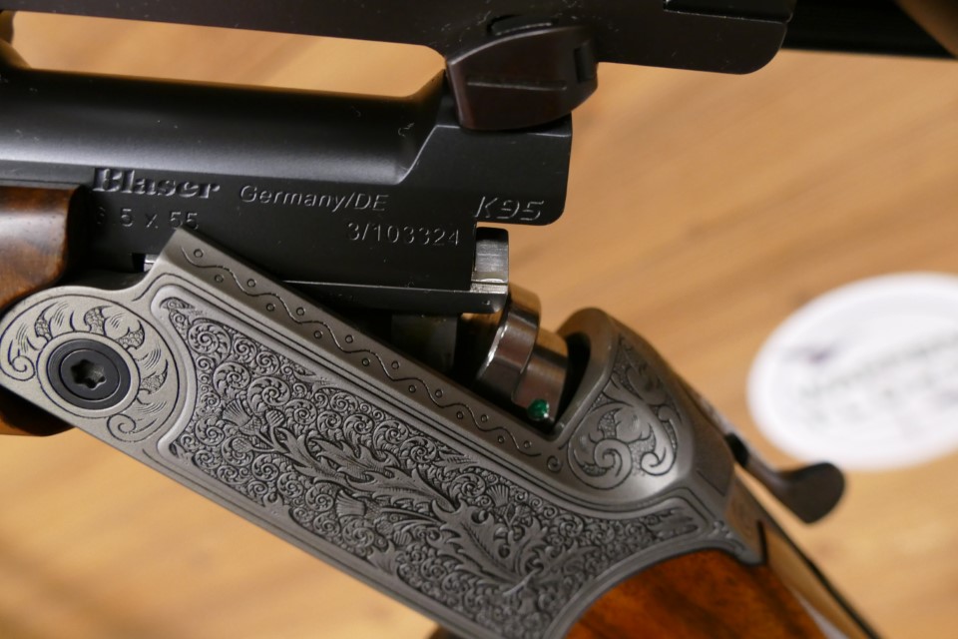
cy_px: 320
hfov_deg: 63.7
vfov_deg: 45.0
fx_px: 772
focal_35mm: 29
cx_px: 479
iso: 1250
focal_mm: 10.6
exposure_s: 1/80
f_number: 3
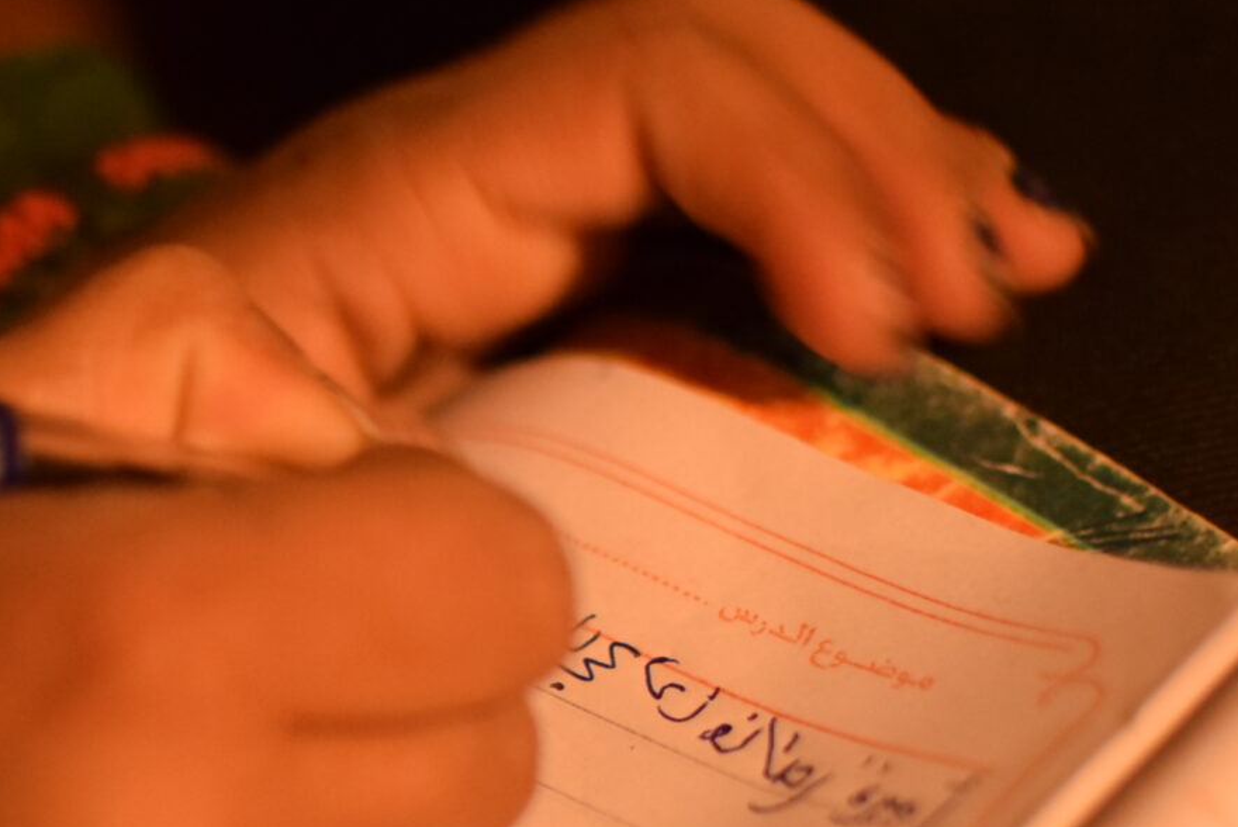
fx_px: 4204
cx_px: 21
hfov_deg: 16.4
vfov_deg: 11.2
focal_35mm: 122
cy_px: 773
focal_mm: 35
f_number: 1.8
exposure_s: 1/50
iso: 2000
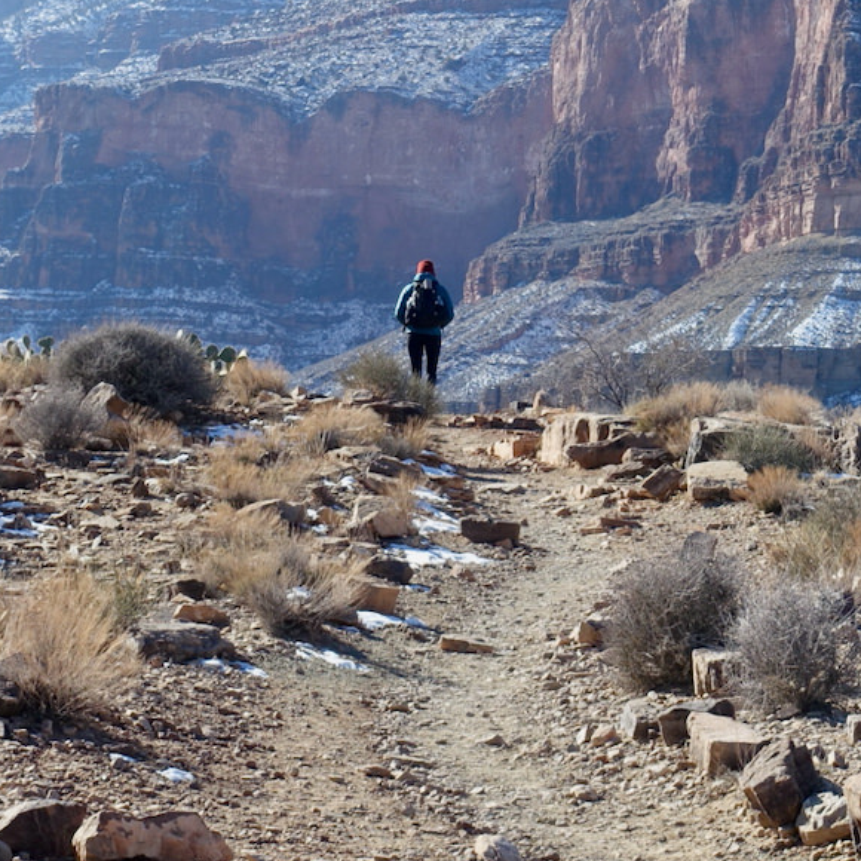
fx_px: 3405
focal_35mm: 121
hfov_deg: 14.3
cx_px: 772
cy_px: 161
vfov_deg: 14.3
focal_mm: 20.25
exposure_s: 1/400
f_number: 5.6
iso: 125
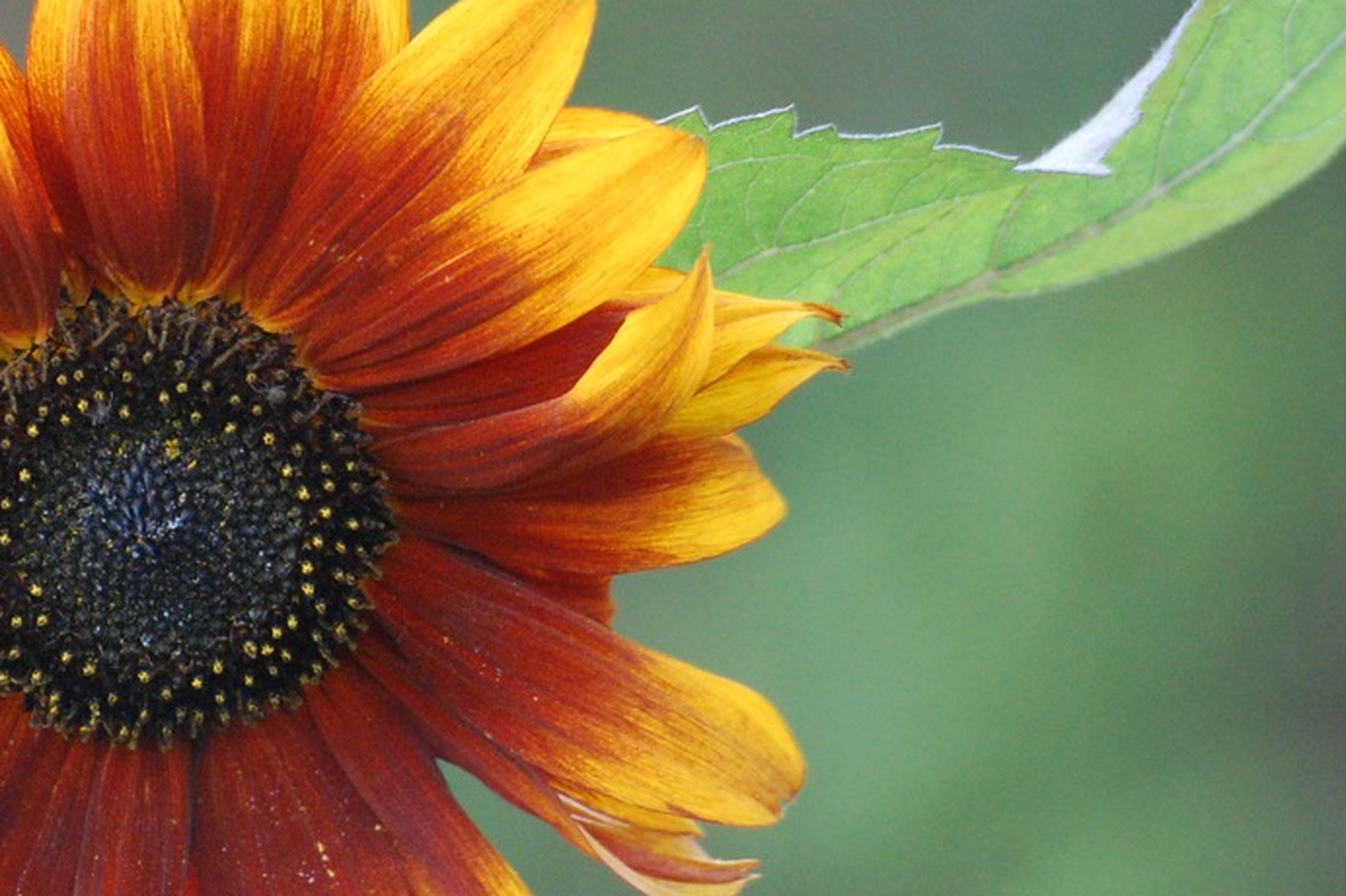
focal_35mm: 750
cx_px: 442
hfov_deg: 2.8
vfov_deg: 1.8
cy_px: 461
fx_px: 28027
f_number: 5.6
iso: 1600
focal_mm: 270
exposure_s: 1/500
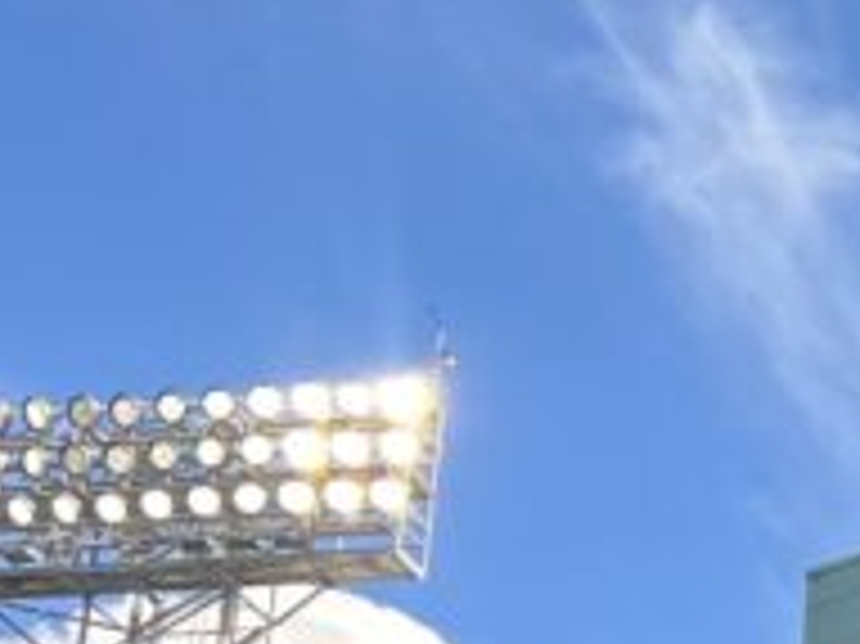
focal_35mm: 147
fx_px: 3650
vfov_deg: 9.9
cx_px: 1882
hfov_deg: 11.6
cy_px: 883
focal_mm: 5.7
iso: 50
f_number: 1.5
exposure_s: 1/709
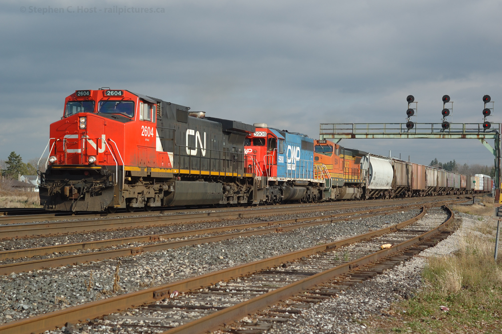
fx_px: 1045
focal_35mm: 75
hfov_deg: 27.0
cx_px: 251
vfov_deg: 18.1
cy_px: 167
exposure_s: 1/1600
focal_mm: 50
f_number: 4
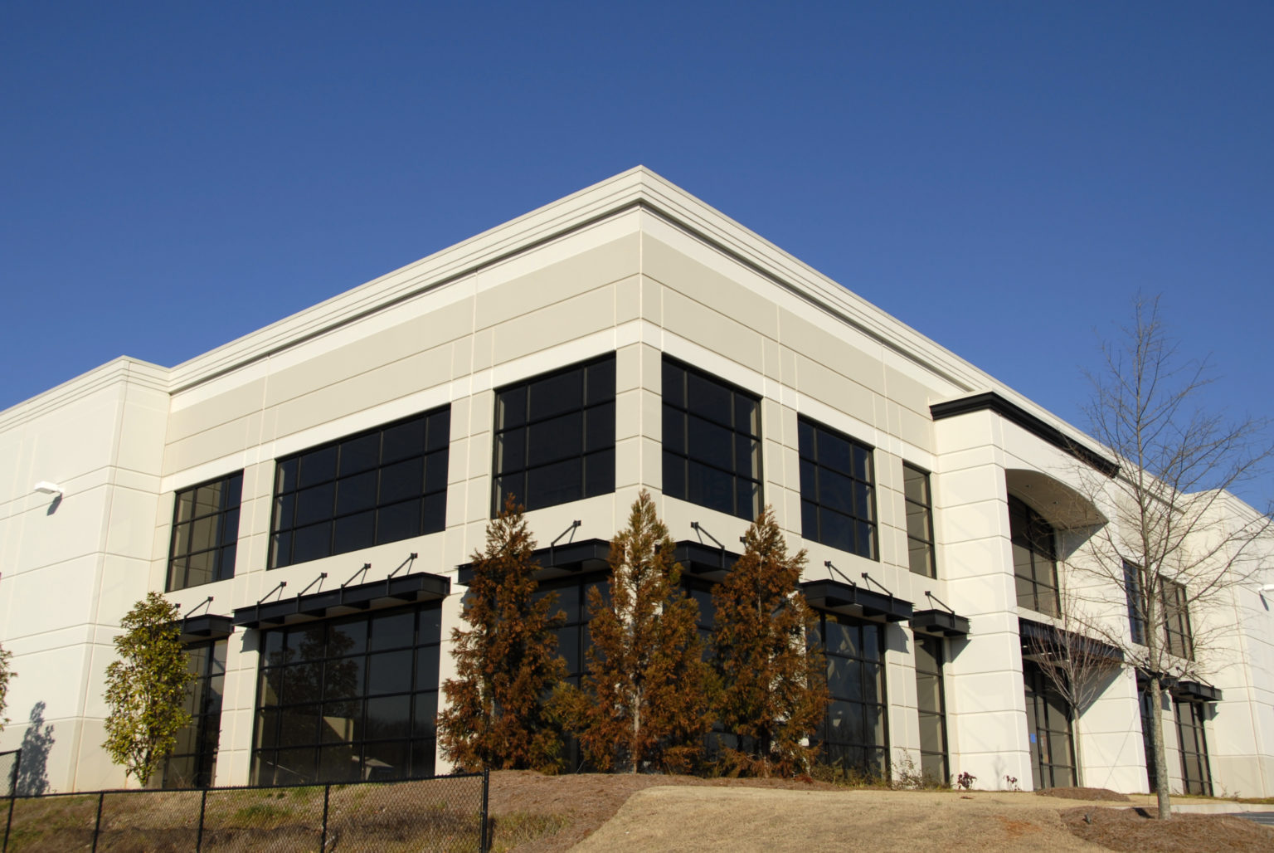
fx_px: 1169
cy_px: 426
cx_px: 637
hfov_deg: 57.2
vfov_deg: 40.1
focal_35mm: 33
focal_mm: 22
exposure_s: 1/350
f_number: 8
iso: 100
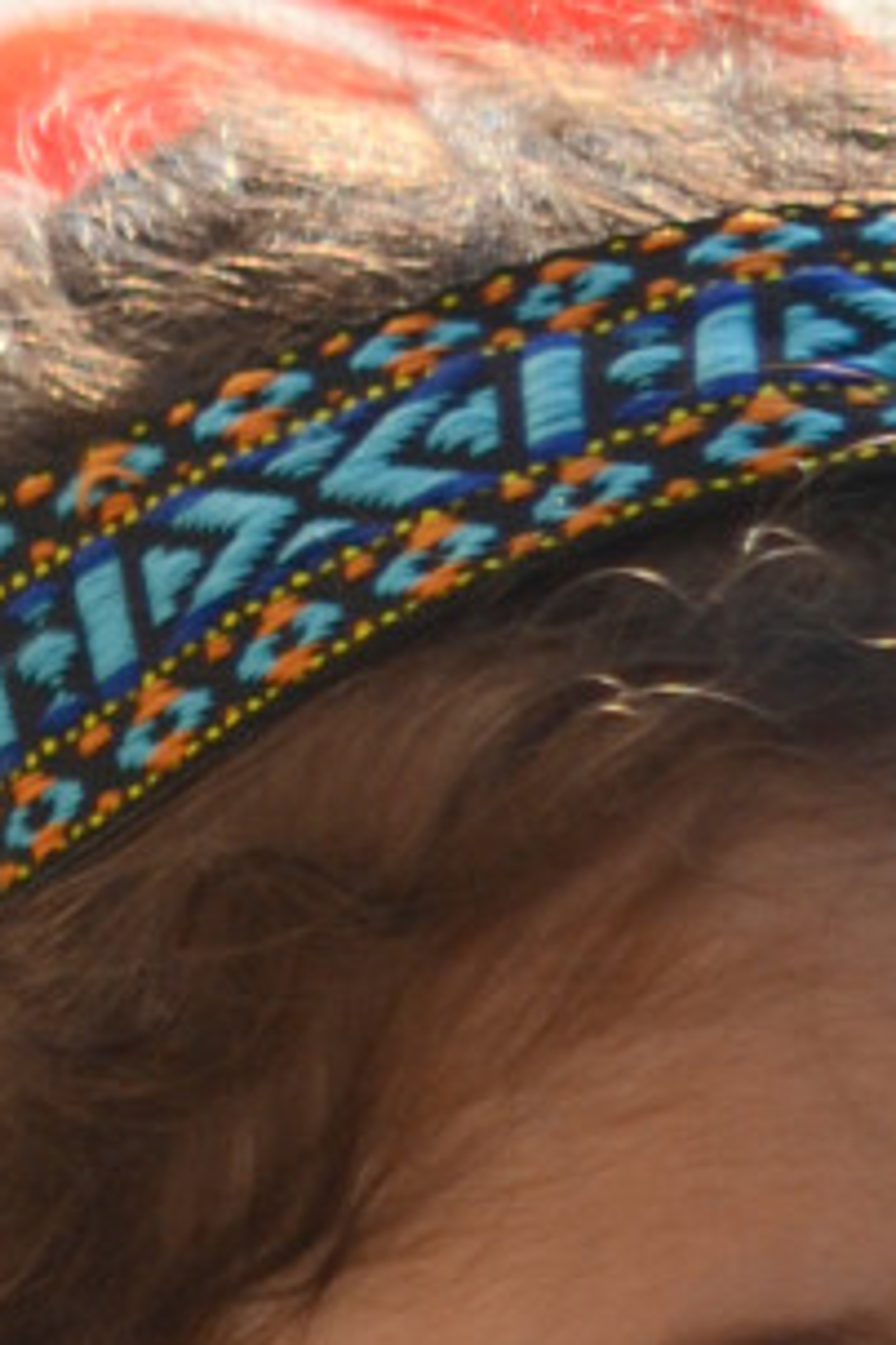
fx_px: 11043
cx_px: -475
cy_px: 3724
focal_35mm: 296
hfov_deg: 4.6
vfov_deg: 6.5
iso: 200
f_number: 1.8
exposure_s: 1/3200
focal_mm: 35
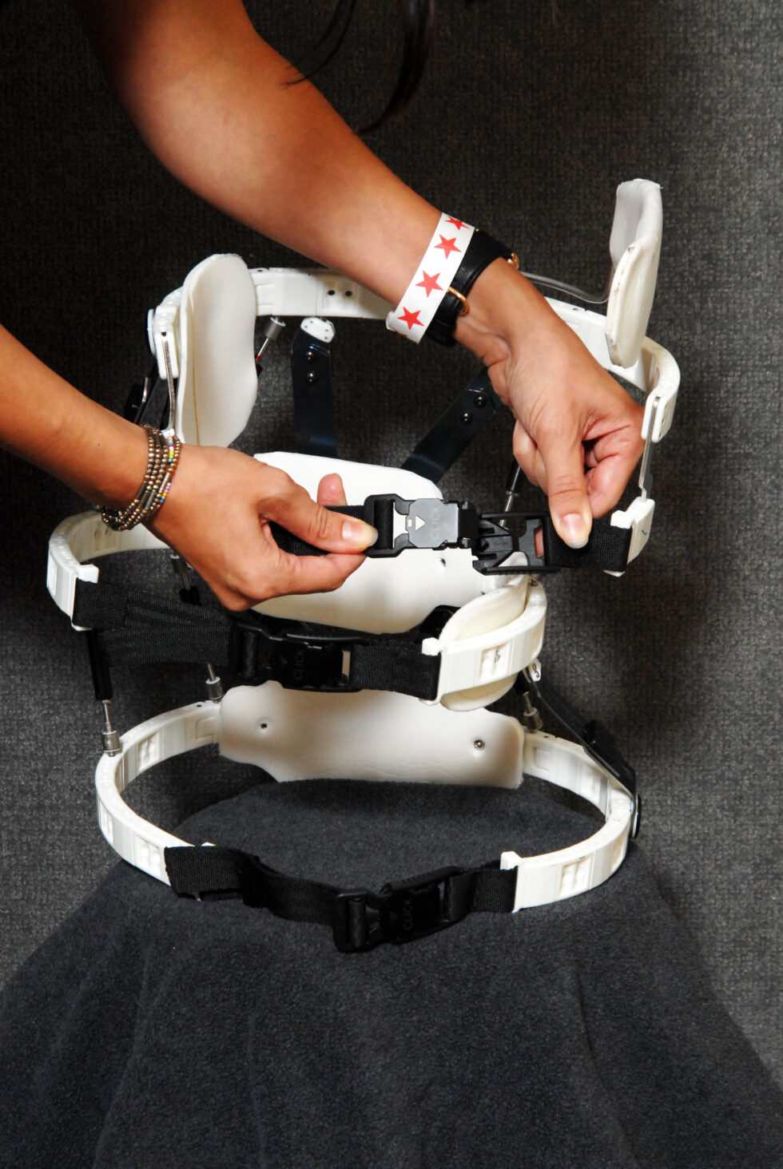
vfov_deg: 19.4
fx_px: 3416
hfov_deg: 13.1
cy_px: 584
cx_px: 392
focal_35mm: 105
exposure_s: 1/100
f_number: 13
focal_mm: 70
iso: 400
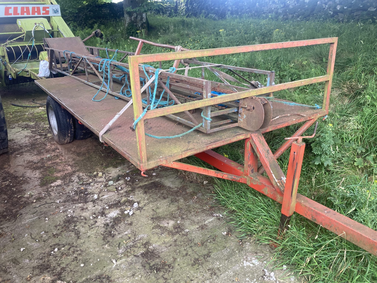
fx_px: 305
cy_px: 142
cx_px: 188
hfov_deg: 63.4
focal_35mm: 28
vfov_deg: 49.7
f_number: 1.8
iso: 80
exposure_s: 1/72
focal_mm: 3.99
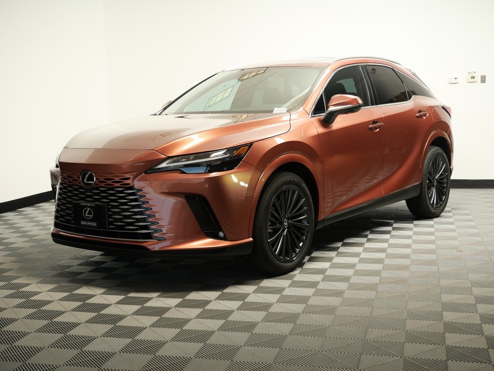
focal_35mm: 44
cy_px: 186
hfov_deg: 42.9
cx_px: 247
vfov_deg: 32.9
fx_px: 628
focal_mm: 22
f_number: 4.5
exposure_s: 1/250
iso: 250
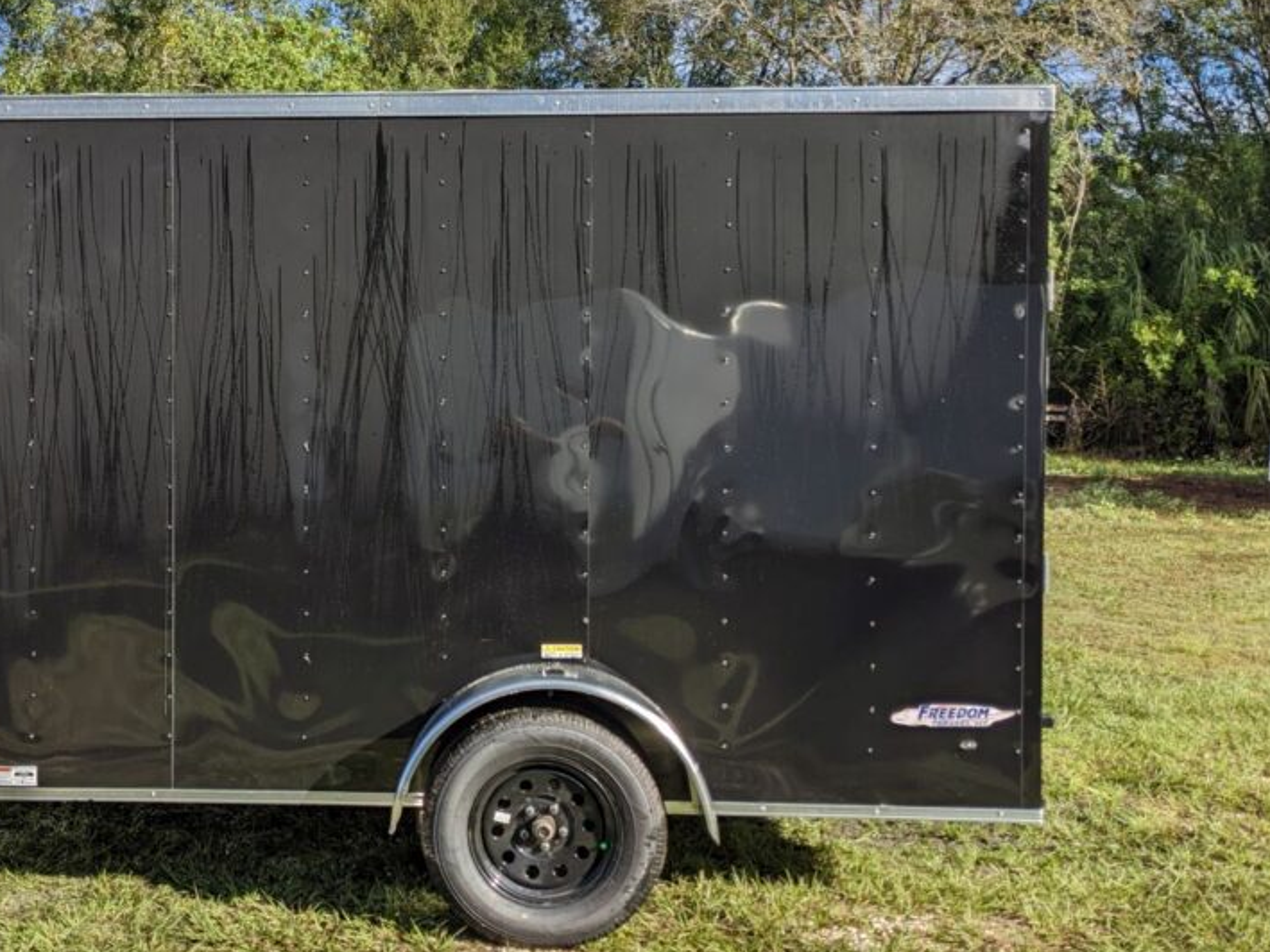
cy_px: 417
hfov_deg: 47.2
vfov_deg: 36.8
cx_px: 439
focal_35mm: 39
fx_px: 1431
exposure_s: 1/2132
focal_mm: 4.38
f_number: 1.73
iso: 43
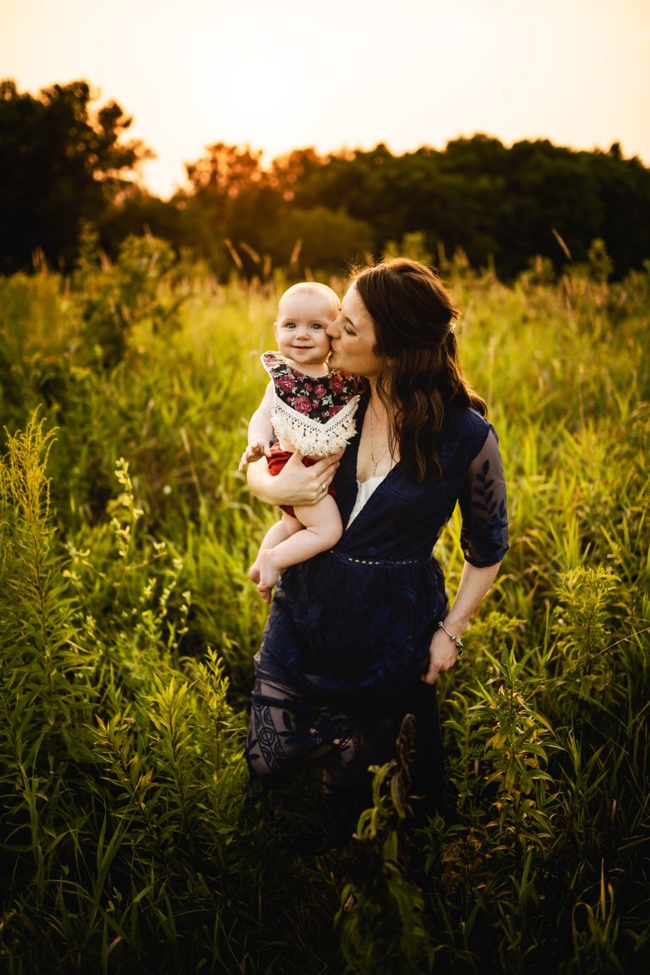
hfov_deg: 37.9
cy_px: 488
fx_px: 947
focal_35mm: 35
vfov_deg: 54.4
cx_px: 325
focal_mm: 35
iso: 125
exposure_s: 1/1250
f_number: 1.4
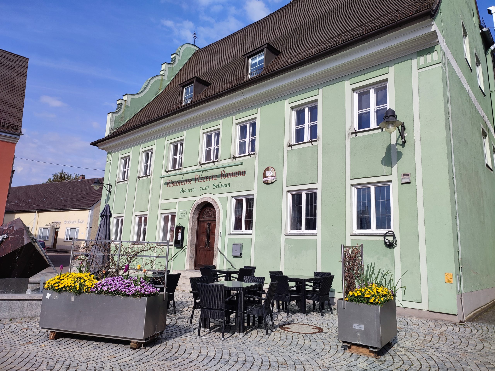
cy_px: 186
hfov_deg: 69.4
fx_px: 357
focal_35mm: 25
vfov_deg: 54.9
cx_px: 248
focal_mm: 6.04
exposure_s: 1/788
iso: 50
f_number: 1.9
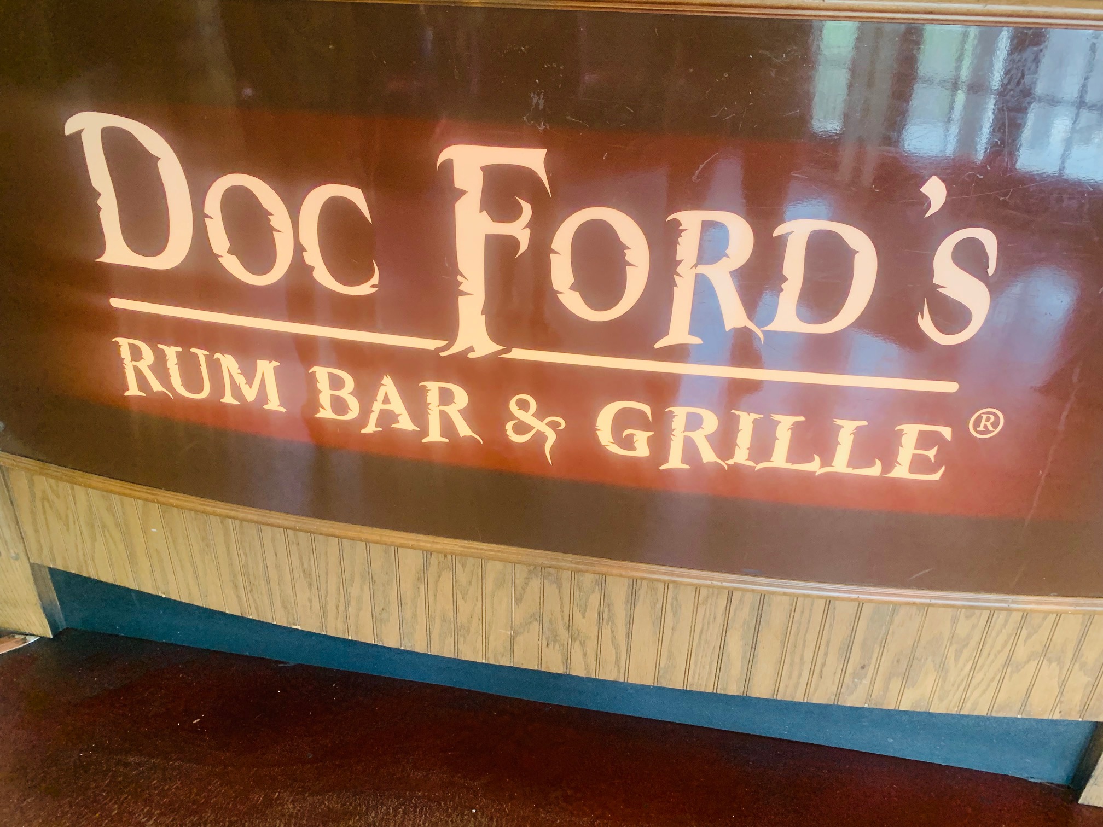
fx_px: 828
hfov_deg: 67.3
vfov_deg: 53.1
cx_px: 552
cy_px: 414
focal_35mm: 26
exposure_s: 1/60
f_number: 1.8
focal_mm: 4.25
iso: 250
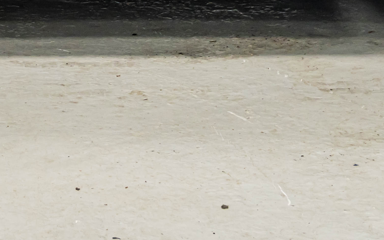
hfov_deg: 12.1
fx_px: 1779
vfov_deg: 6.9
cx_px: -24
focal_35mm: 170
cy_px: -505
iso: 400
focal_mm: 28
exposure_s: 1/50
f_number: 4.5
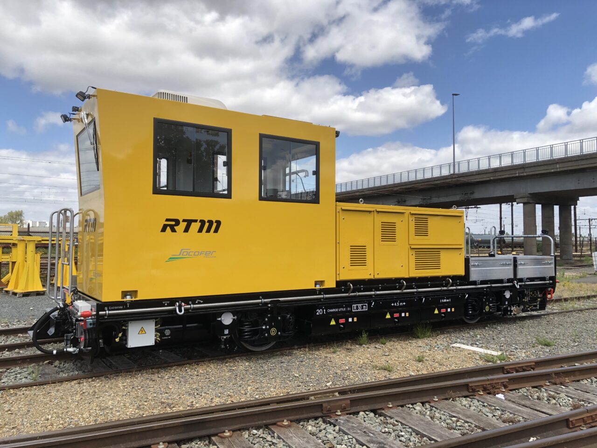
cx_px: 298
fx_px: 483
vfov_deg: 49.7
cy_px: 224
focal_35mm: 28
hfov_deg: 63.4
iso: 20
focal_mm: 3.99
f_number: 1.8
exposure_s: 1/842
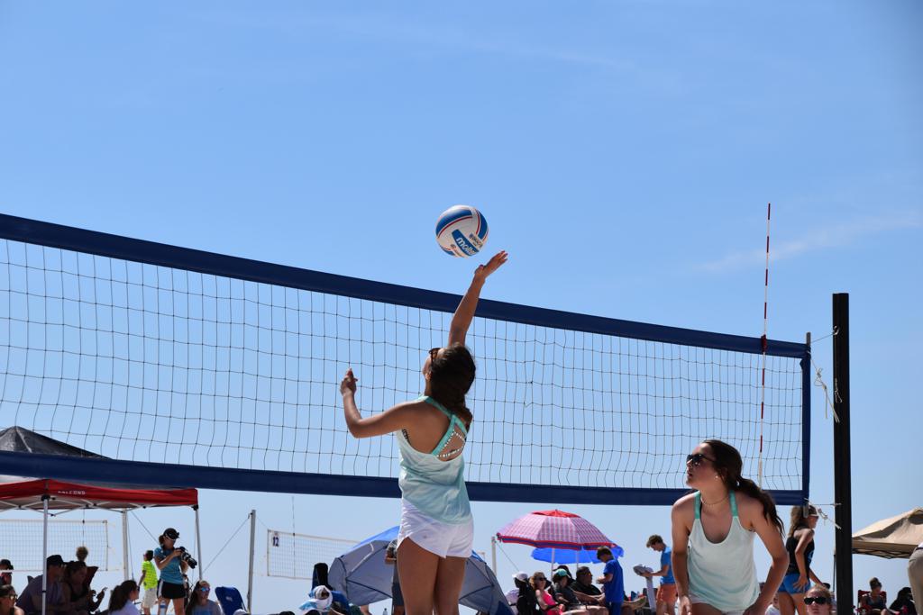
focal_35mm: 112
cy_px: 308
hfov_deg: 18.2
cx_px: 462
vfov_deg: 12.2
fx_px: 2885
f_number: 8
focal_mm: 75
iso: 320
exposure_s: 1/2000
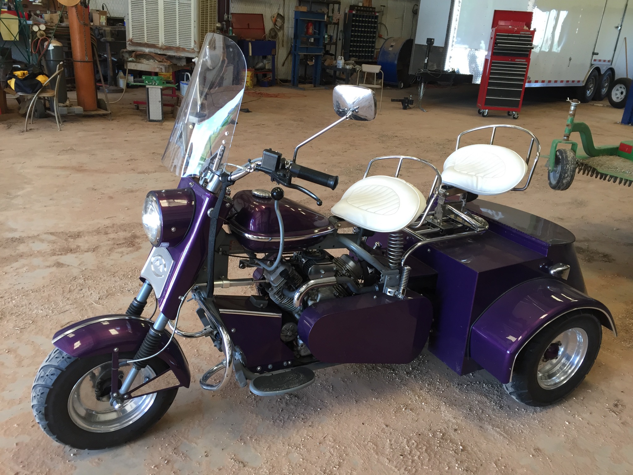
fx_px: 530
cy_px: 238
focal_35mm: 29
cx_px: 316
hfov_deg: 61.7
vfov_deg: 48.2
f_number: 2.2
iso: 32
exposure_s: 1/40
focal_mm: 4.15
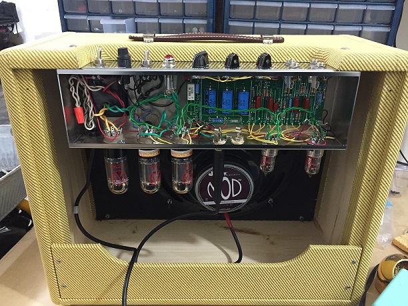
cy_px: 153
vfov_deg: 48.2
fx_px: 342
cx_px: 204
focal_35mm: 29
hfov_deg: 61.7
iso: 250
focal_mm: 4.15
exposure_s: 1/30
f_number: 2.2
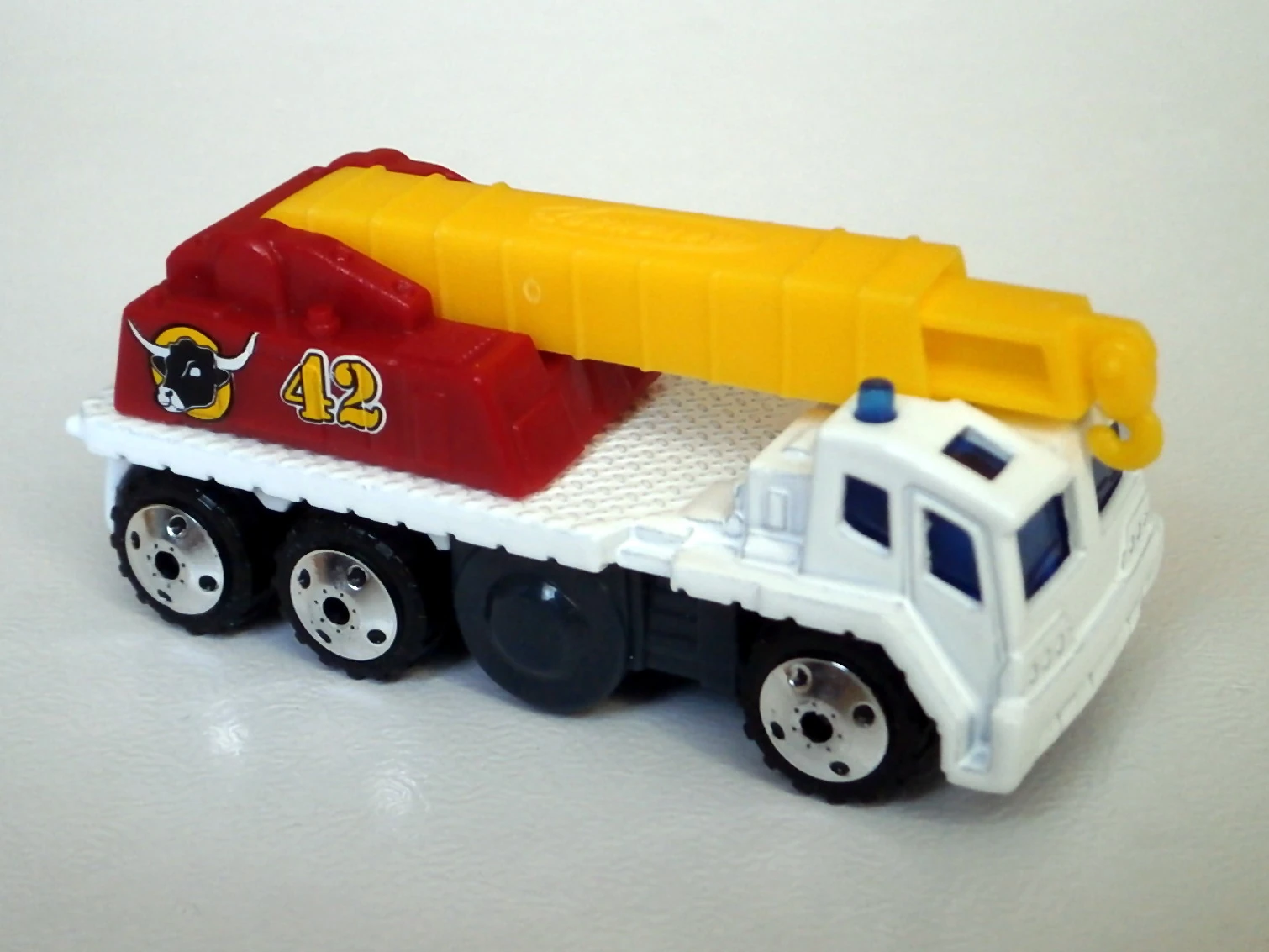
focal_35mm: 47
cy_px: 476
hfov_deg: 40.4
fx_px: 1723
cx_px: 634
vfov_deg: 30.9
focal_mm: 8.3
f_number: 3.4
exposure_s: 1/40
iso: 320
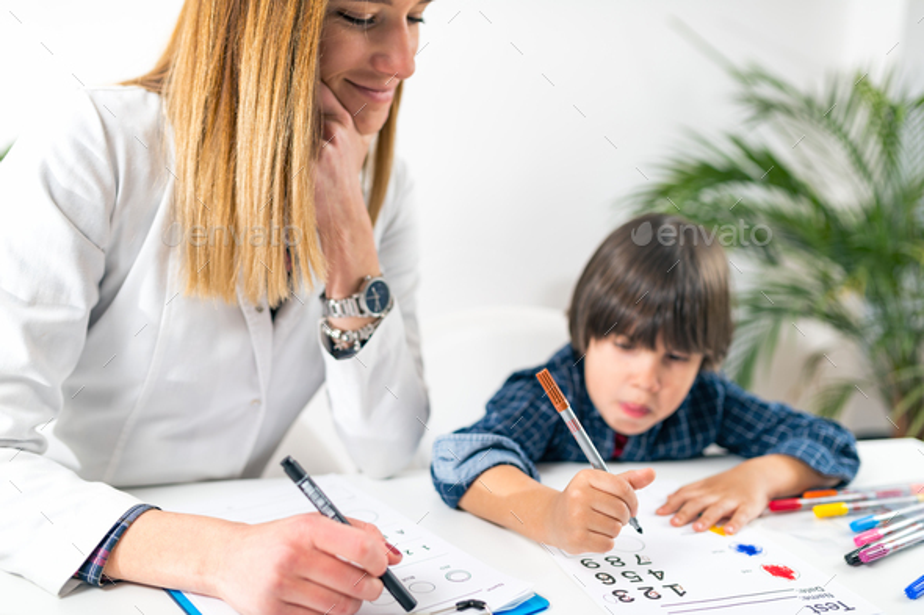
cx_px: 462
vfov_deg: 37.8
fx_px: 898
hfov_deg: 54.4
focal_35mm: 35
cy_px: 308
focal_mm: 35
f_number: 2.2
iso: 64
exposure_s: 1/160
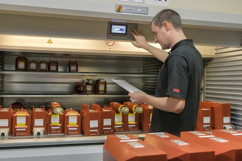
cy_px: 80
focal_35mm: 40
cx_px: 121
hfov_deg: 48.0
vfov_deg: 33.0
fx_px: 272
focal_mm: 27
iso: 1600
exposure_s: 1/30
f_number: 5.6
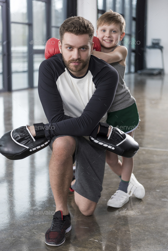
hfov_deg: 21.9
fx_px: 434
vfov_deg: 32.4
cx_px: 84
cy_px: 126
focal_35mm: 62
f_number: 2.8
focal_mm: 62
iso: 400
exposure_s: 1/125
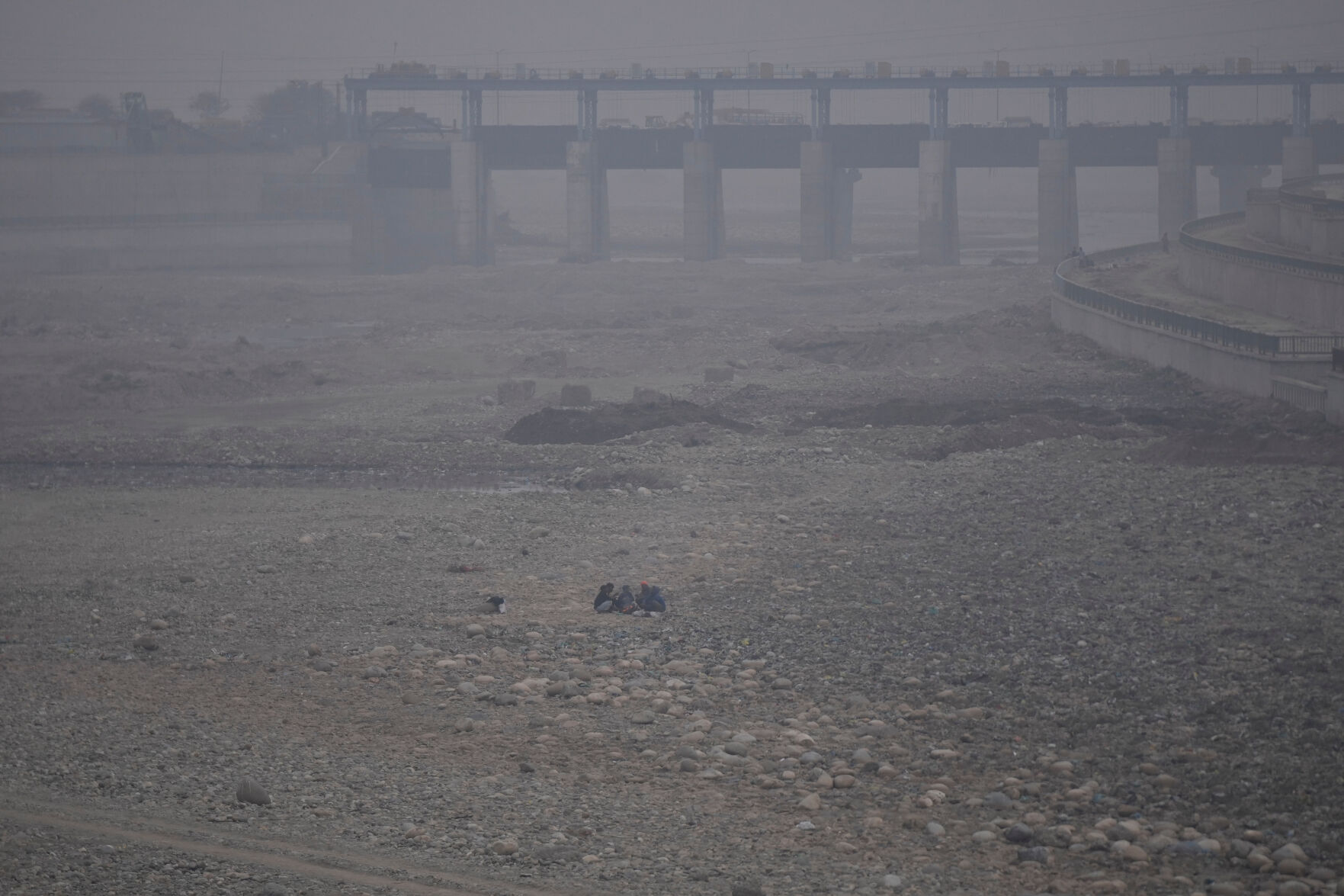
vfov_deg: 4.6
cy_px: 448
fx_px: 11198
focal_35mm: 300
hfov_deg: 6.9
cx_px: 672
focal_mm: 200
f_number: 2.8
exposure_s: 1/8000
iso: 400
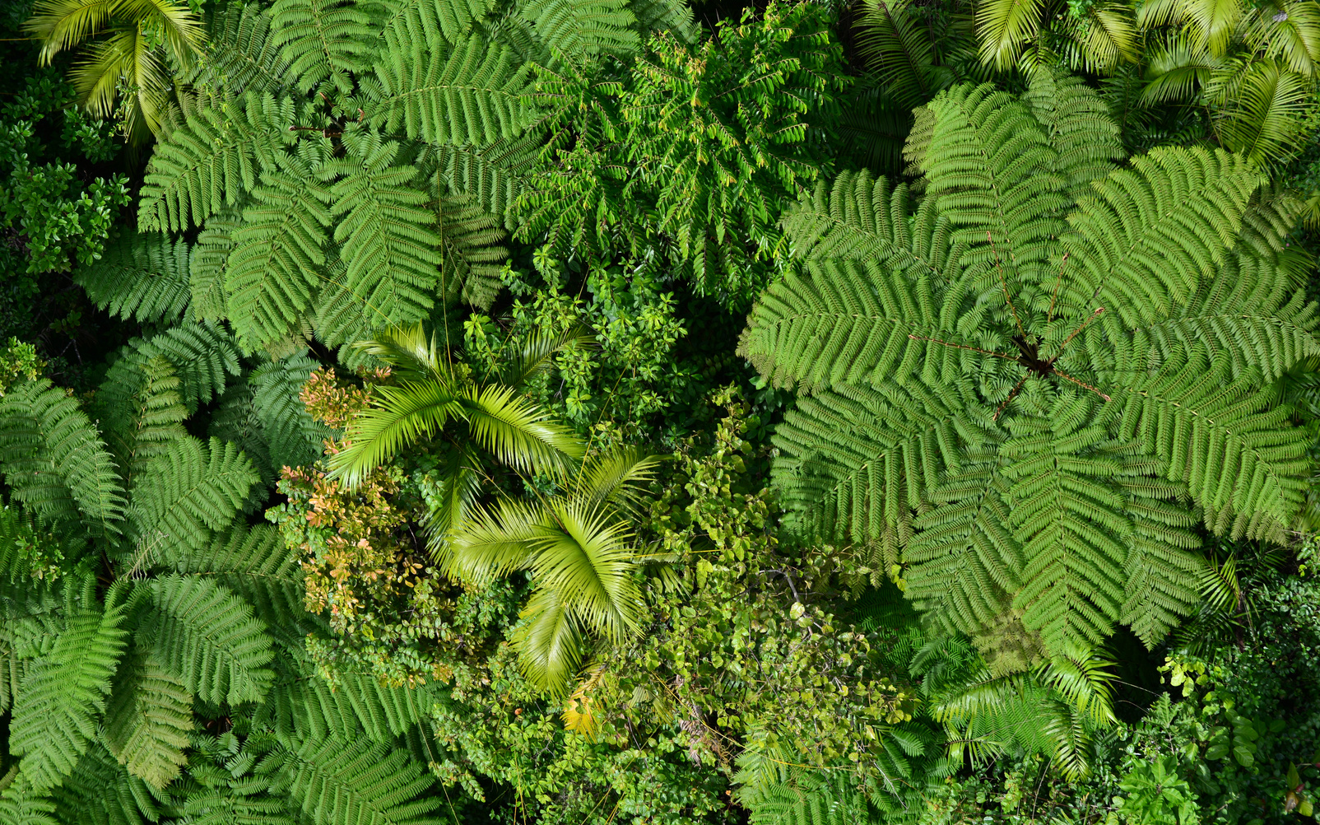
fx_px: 2590
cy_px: 429
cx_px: 659
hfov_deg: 28.6
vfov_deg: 18.1
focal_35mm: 72
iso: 200
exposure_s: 1/640
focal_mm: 70
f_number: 8
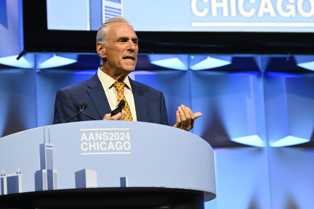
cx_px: 139
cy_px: 92
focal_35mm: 135
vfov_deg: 10.2
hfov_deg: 15.2
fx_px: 1177
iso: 2500
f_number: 5
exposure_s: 1/200
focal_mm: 115
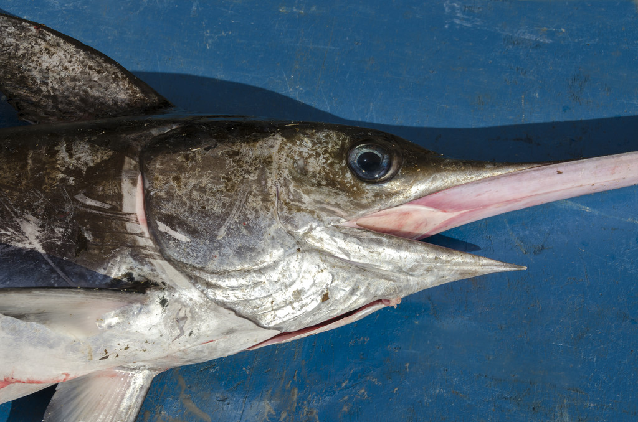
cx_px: 319
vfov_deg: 18.8
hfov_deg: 28.1
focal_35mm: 72
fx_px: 1273
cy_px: 211
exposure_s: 1/320
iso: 100
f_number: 9
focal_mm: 48
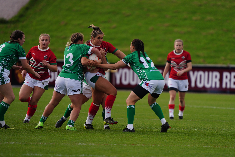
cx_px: 118
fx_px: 3916
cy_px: 78
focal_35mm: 600
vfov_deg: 2.3
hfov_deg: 3.4
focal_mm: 600
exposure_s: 1/640
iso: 200
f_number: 6.3
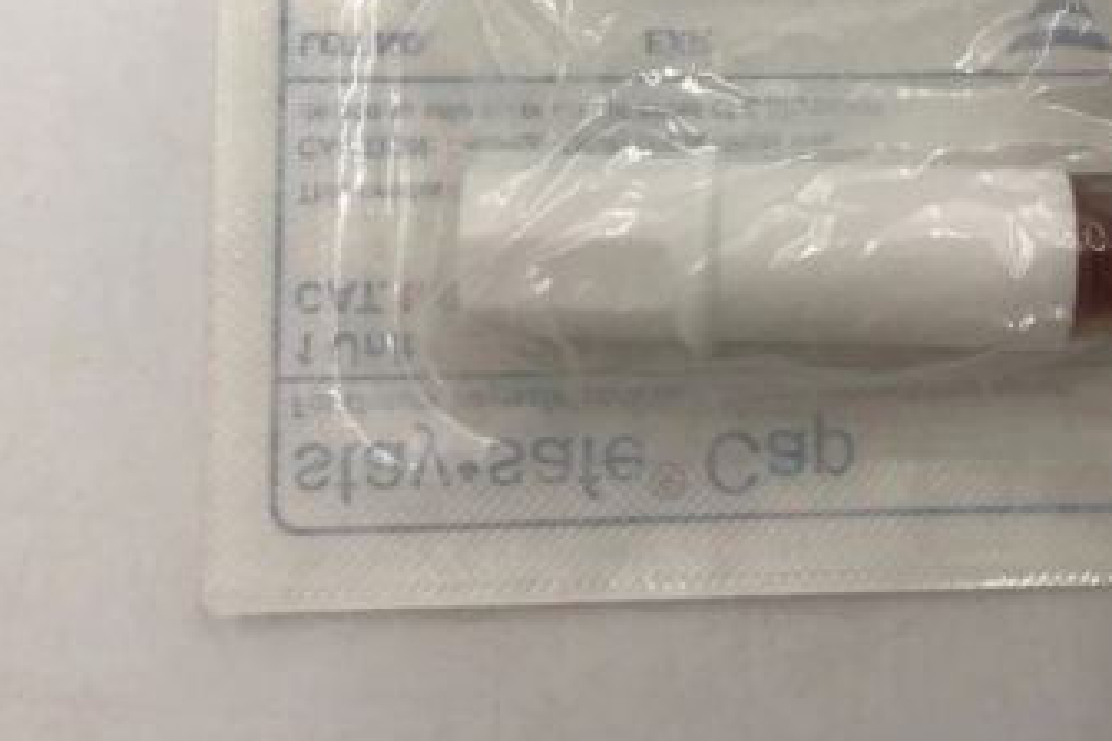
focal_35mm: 52
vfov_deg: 25.7
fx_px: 1606
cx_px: 831
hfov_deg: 37.3
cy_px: 198
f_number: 1.8
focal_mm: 3.99
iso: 20
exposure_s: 1/40
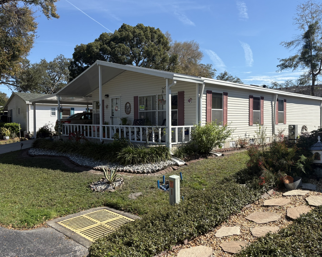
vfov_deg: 51.5
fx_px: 267
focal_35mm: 28
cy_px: 125
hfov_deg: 62.2
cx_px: 168
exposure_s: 1/2985
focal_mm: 5.96
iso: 50
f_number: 1.6
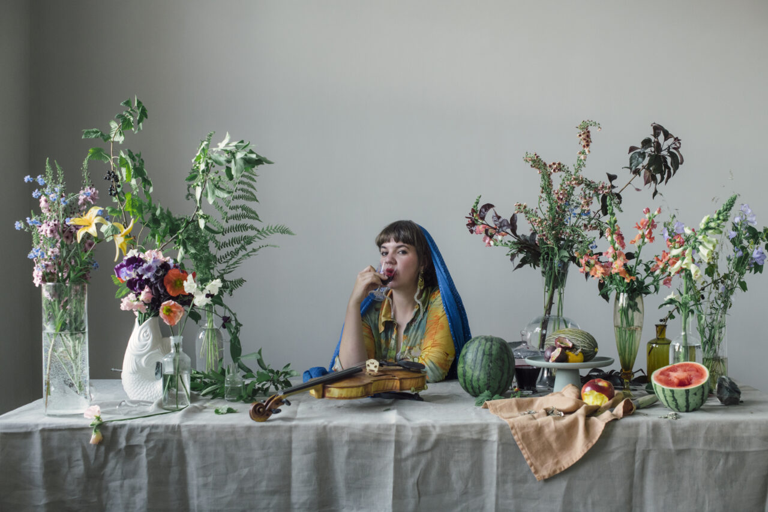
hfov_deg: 39.6
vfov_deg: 27.0
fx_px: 1066
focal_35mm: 50
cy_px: 256
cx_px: 384
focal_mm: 50
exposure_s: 1/160
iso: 640
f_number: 5
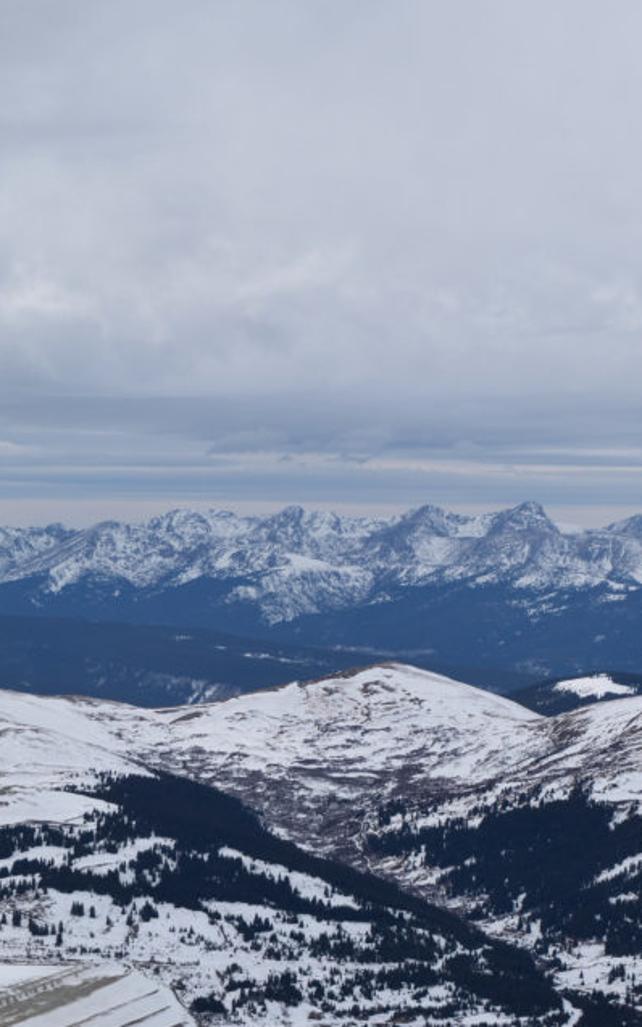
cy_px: 514
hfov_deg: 10.3
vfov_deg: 16.5
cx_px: 524
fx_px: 3550
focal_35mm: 127
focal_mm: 55
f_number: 10
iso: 200
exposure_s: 1/400
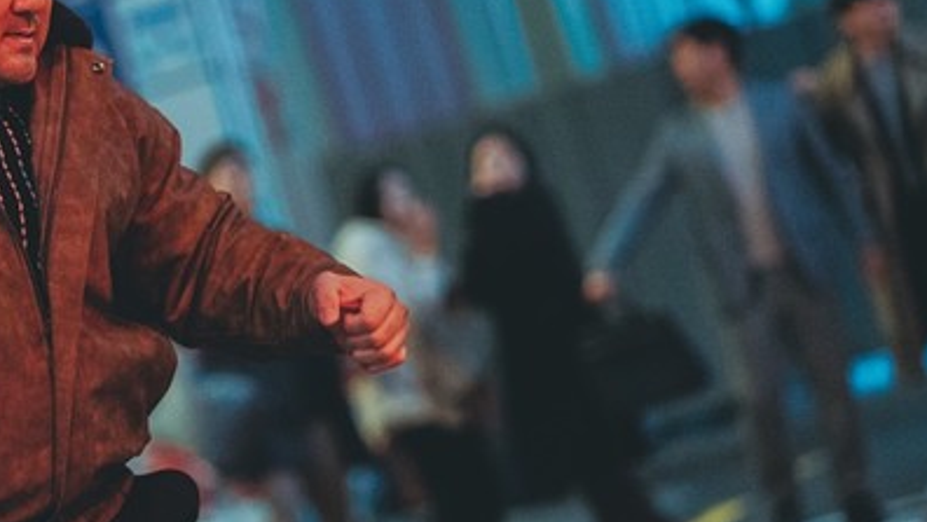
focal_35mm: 162
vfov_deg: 7.5
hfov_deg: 13.2
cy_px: 194
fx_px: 3983
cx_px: 215
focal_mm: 85
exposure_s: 1/320
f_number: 2
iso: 6400
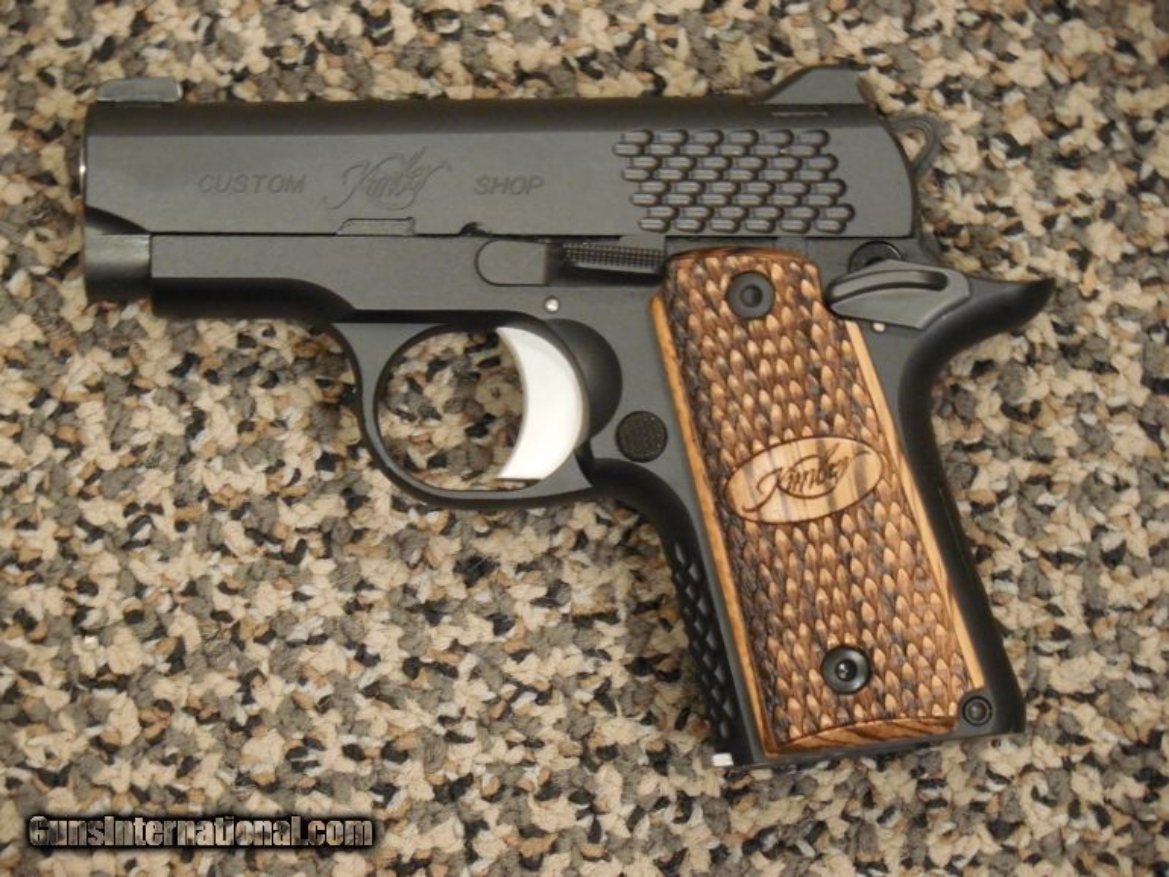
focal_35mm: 214
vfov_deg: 6.9
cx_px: 584
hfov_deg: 9.2
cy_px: 438
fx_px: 7229
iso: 800
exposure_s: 1/6
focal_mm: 38.6
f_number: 5.1
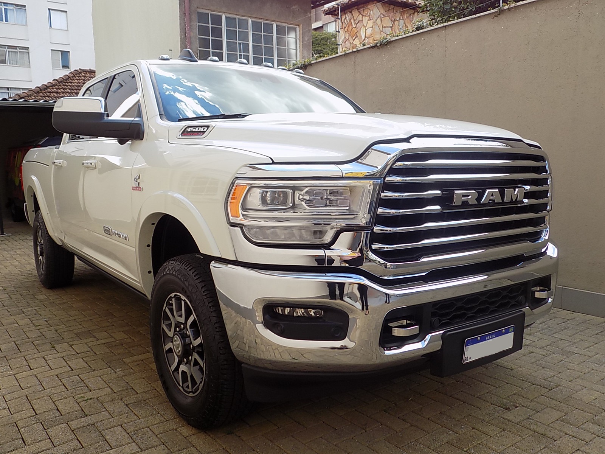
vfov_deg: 46.8
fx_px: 524
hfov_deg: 60.0
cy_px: 227
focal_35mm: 30
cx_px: 302
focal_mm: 5.3
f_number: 3.3
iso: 80
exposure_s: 1/160
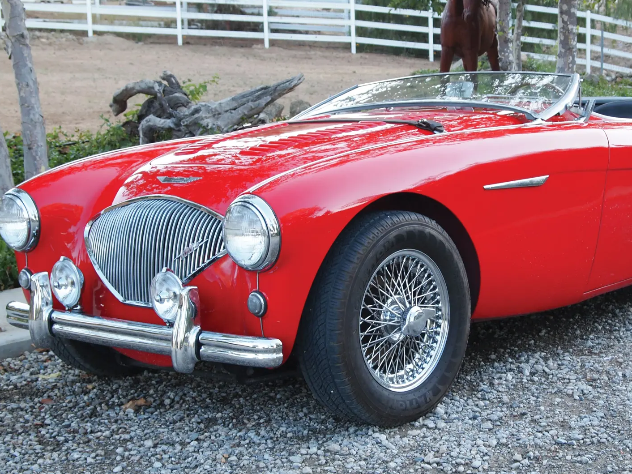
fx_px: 1242
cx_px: 397
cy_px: 223
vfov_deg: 21.6
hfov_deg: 28.5
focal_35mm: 68
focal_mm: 25
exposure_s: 1/80
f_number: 4.5
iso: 200
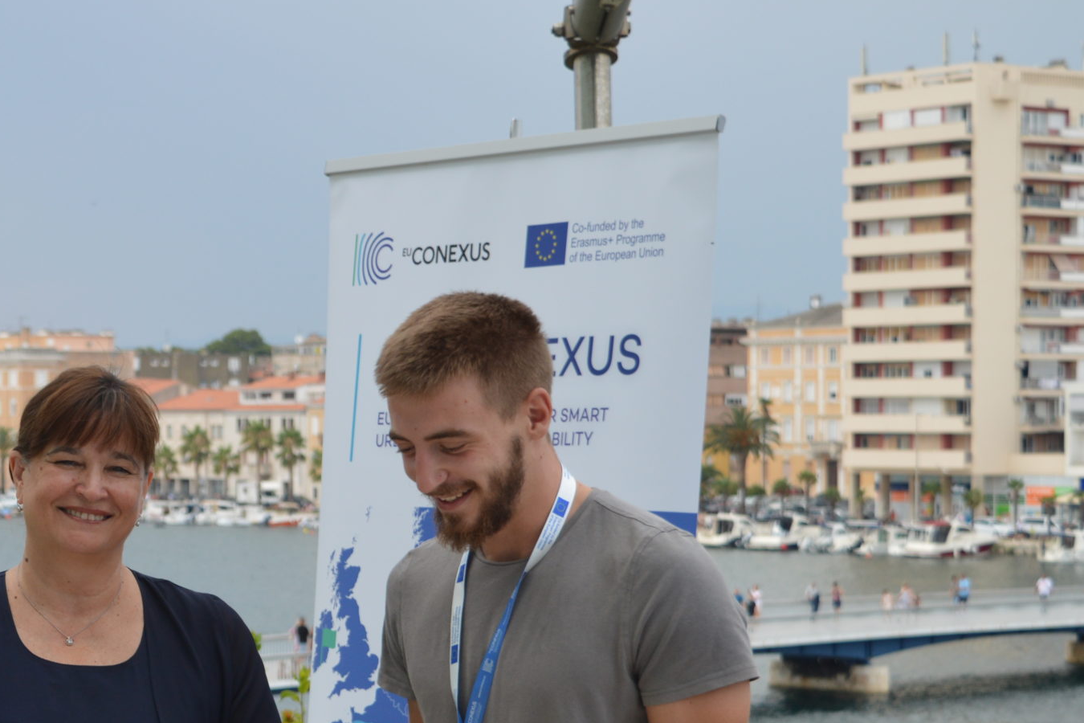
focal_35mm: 108
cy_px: 508
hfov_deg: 18.7
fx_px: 3252
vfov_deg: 12.7
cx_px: 198
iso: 200
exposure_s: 1/125
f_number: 5.6
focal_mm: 38
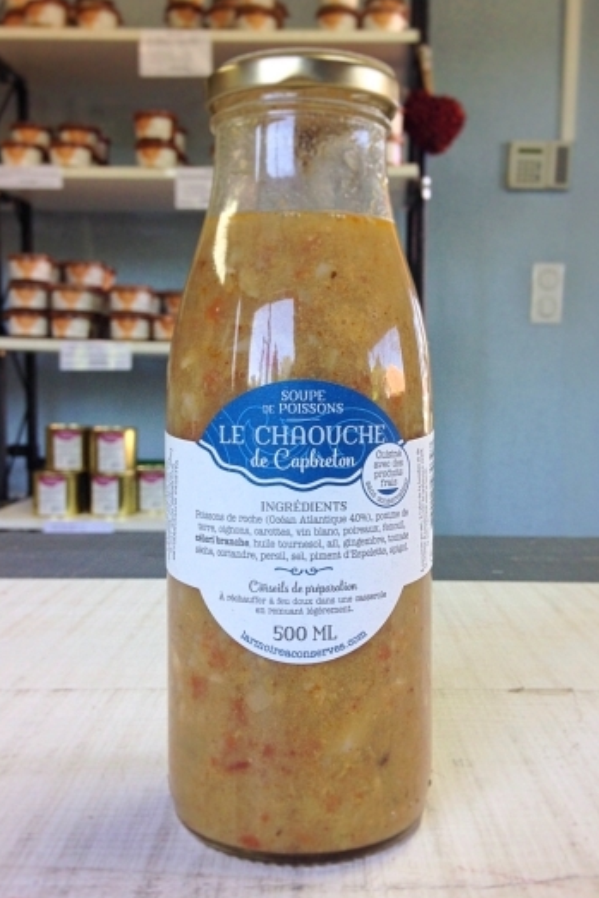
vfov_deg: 54.4
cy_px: 444
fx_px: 873
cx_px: 307
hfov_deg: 37.9
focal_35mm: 35
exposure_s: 1/60
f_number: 2.4
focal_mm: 4.12
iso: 50
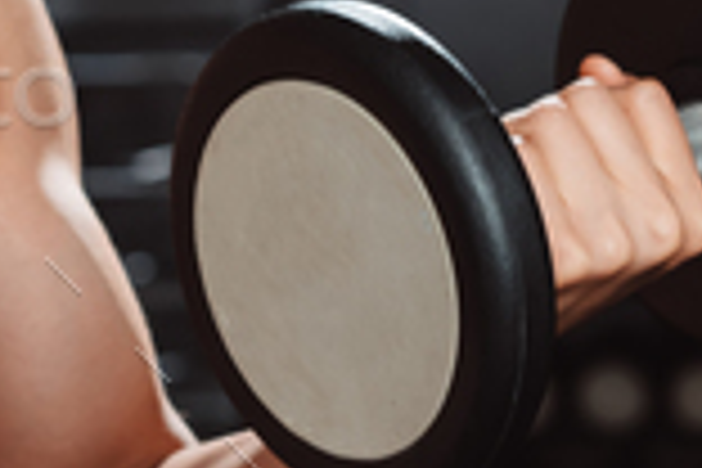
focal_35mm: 208
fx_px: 4056
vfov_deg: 6.6
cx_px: 536
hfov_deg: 9.9
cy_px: 304
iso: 400
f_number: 4
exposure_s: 1/320
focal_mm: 55
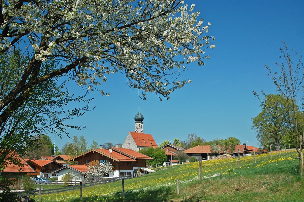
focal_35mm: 42
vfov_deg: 31.8
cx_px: 152
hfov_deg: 46.4
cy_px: 101
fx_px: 354
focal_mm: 28
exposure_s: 1/400
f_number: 5.6
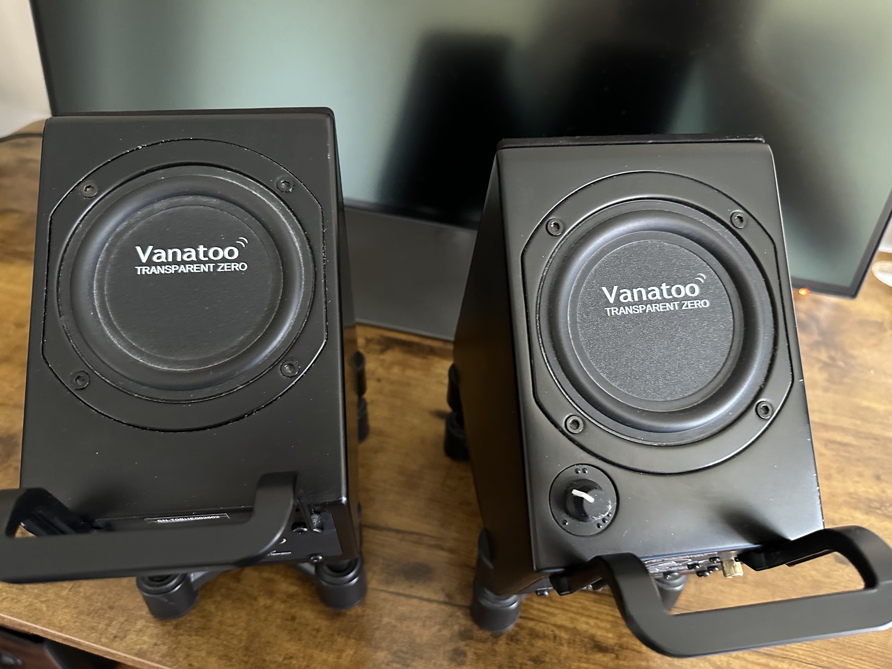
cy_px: 334
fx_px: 618
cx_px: 446
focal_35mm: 24
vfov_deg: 56.8
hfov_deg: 71.6
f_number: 1.78
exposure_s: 1/30
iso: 1000
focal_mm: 6.86
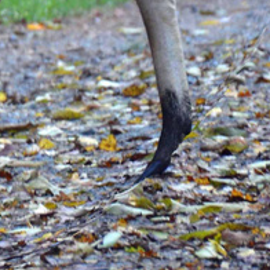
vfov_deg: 1.6
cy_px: -204
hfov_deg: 1.6
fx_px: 9791
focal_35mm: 1110
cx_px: -566
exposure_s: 1/125
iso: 450
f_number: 5.6
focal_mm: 105
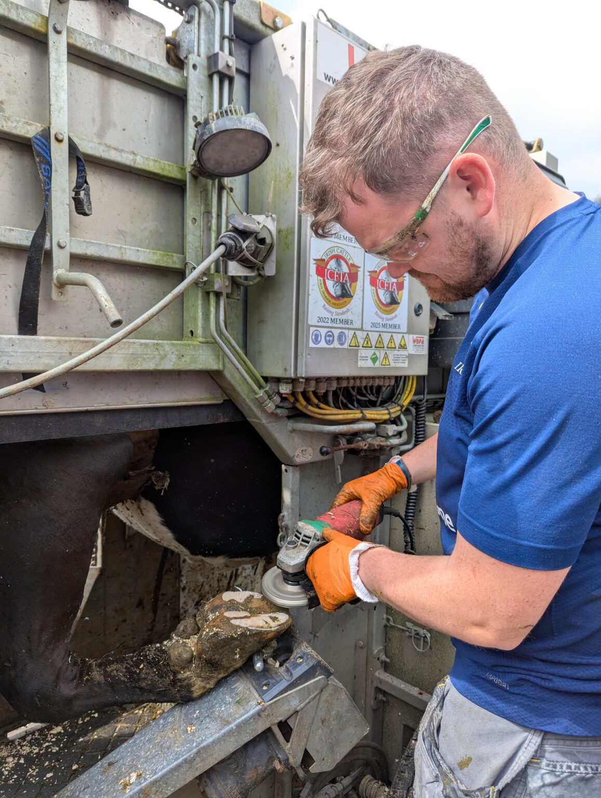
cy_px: 399
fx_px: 554
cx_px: 300
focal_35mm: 24
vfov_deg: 71.5
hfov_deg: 56.9
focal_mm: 6.81
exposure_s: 1/561
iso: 31
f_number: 1.85
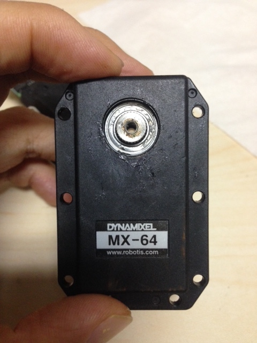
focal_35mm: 33
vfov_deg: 55.4
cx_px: 128
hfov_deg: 42.9
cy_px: 172
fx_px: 327
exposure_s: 1/20
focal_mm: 4.12
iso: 250
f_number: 2.4
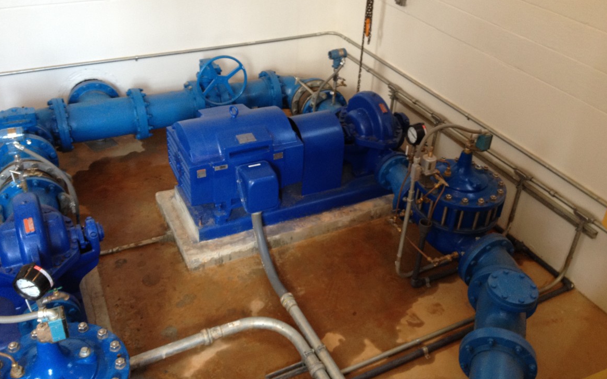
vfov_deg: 33.5
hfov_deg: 51.5
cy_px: 154
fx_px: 629
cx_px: 304
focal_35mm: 38
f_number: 2.4
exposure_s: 1/20
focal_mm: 4.28
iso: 100
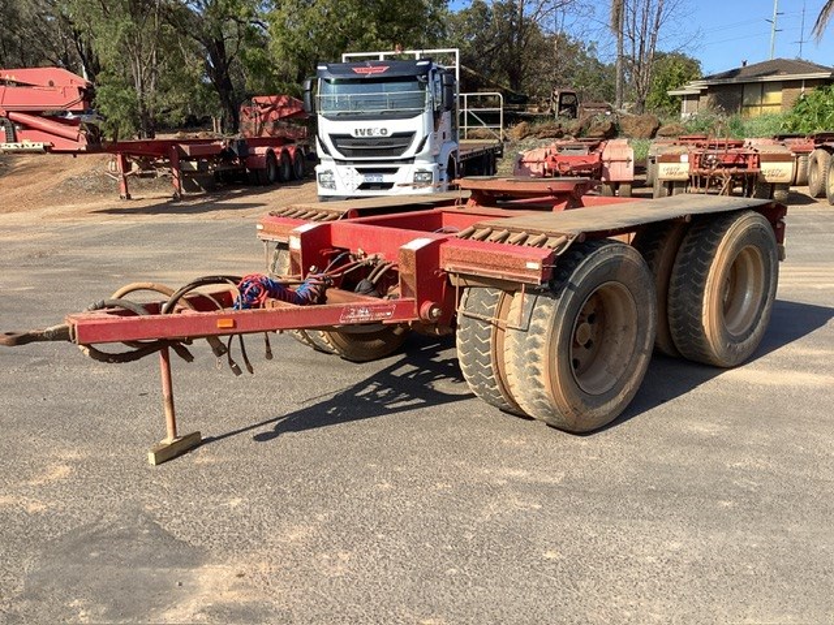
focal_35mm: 31
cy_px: 312
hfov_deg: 58.4
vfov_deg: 45.4
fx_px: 747
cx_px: 417
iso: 25
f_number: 2.4
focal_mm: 3.3
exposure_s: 1/823
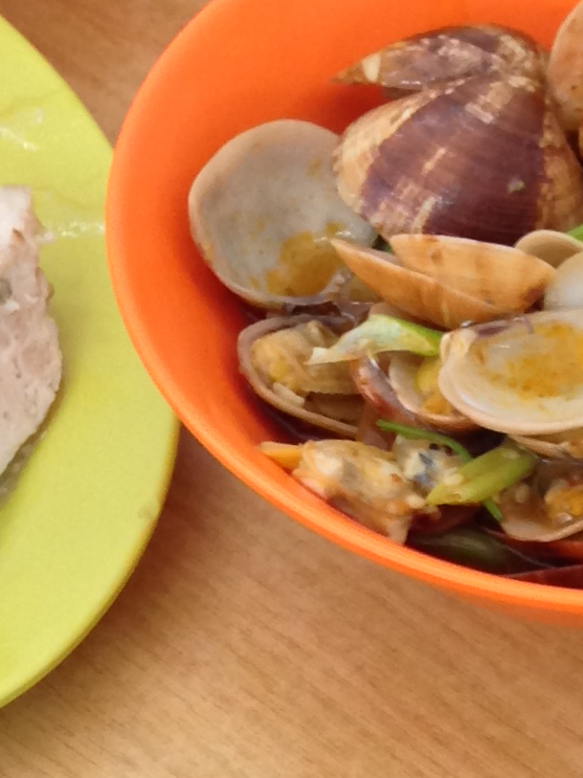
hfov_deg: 10.1
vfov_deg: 13.2
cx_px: 602
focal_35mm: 145
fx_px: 3257
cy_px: 947
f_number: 2.4
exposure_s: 1/20
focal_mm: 4.12
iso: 100
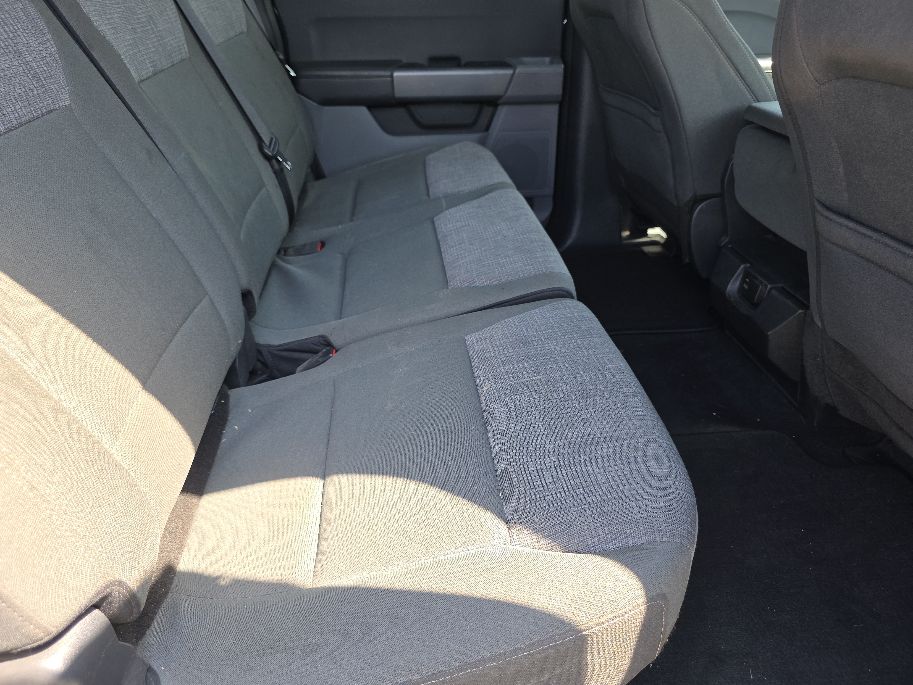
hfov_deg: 73.9
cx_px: 456
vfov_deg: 58.9
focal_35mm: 23
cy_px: 342
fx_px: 607
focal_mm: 6.3
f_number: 1.7
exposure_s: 1/180
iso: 40
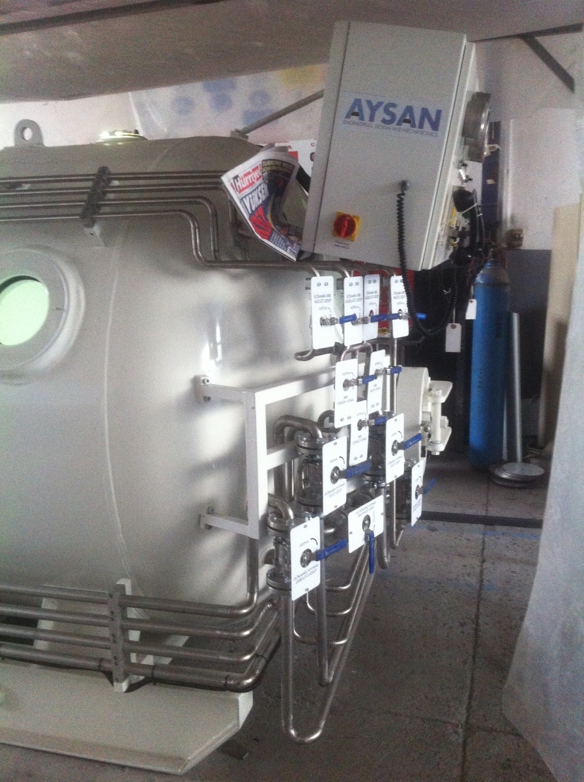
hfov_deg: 40.6
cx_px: 292
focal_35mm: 35
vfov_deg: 52.7
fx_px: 790
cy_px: 391
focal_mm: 3.85
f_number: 2.8
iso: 320
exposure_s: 1/17
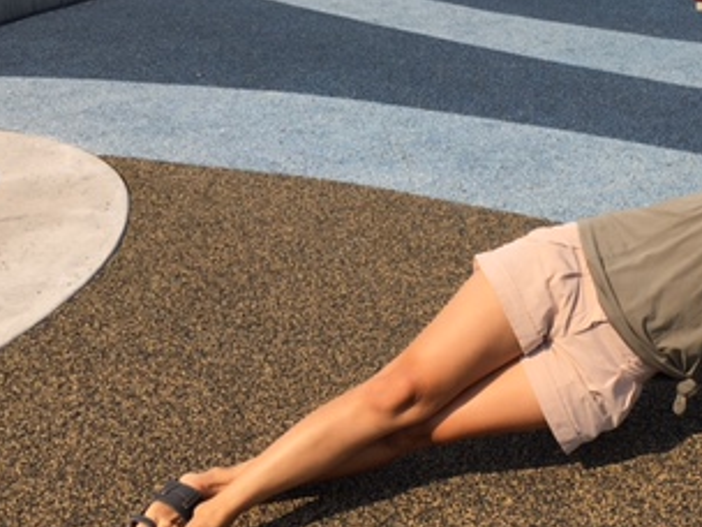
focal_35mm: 61
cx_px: 577
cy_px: 180
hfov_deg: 30.8
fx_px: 1237
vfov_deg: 23.9
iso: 25
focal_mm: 4.15
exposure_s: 1/1570
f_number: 2.2
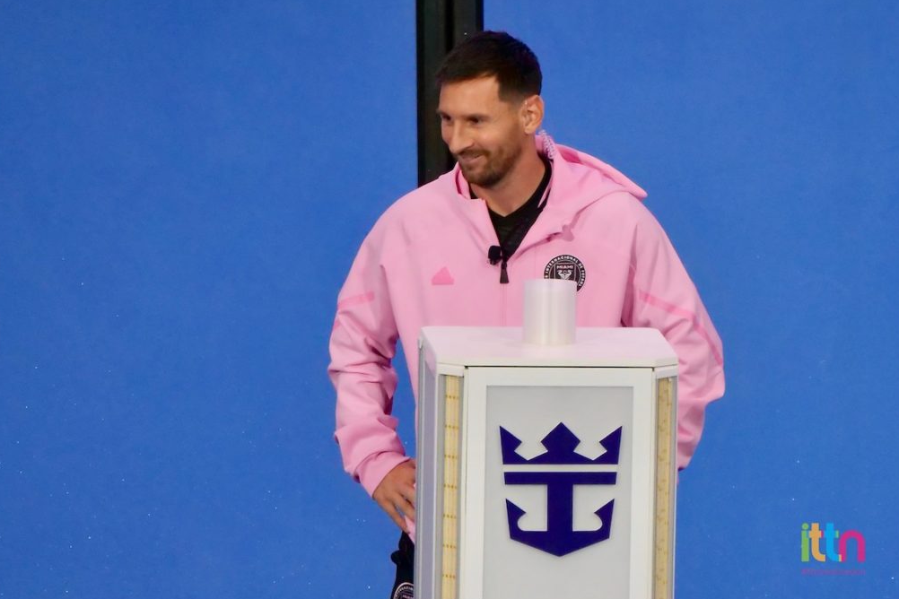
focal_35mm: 297
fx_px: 7416
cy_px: 254
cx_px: 426
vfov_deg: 4.6
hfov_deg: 6.9
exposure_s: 1/320
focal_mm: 134
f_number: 5.6
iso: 2500
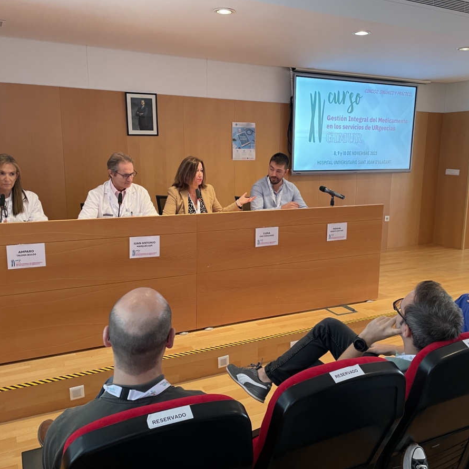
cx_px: 255
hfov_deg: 52.5
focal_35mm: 31
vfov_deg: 52.5
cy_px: 234
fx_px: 475
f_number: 1.6
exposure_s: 1/50
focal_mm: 4.2
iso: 320
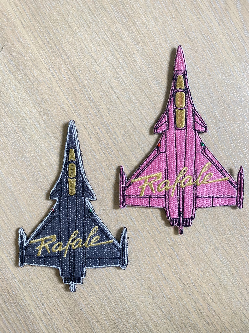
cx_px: 124
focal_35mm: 26
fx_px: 249
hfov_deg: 53.1
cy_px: 166
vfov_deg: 67.3
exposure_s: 1/50
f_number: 1.8
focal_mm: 4.25
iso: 400
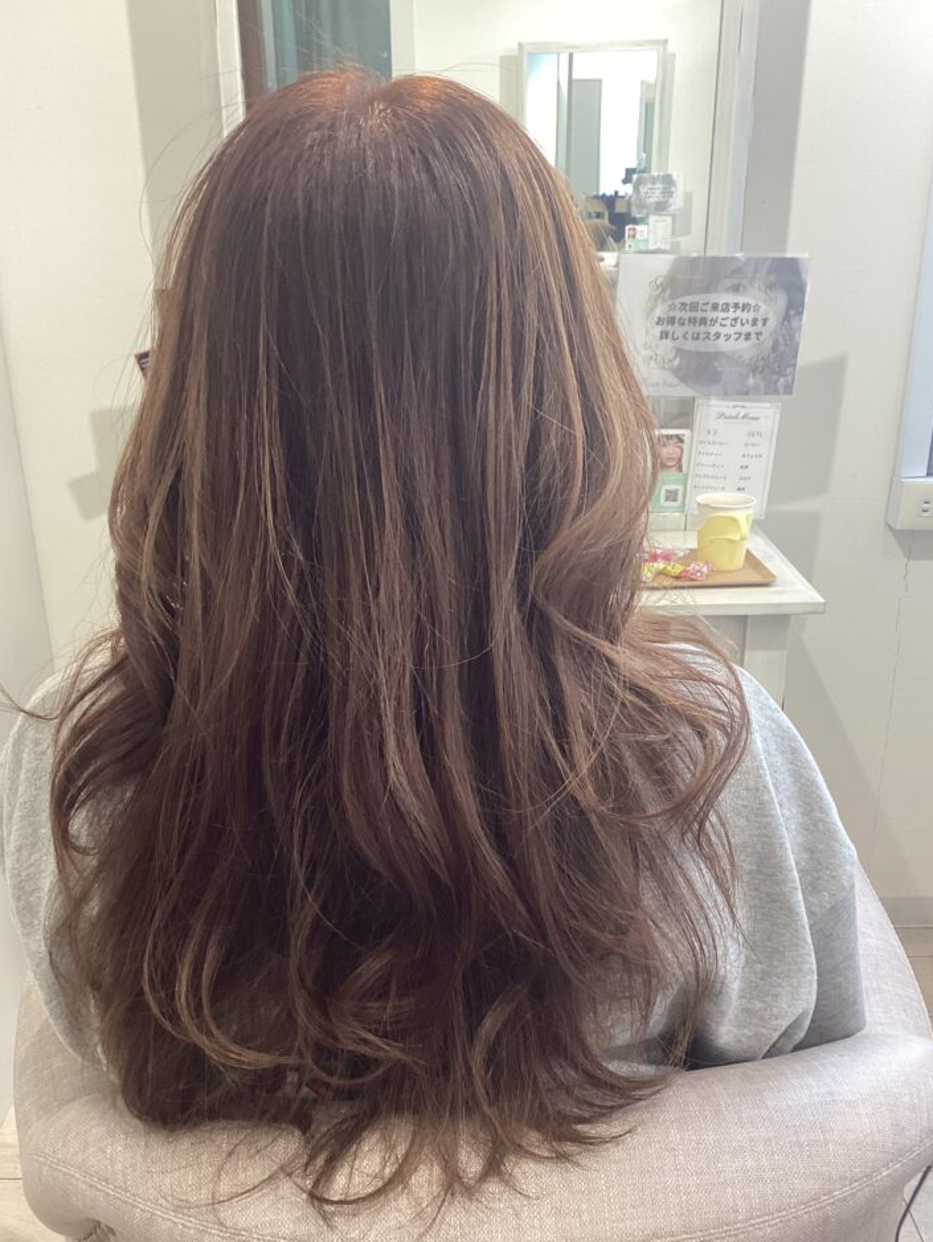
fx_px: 1185
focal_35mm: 33
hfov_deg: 43.0
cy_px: 660
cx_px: 459
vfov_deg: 55.3
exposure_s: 1/50
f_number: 2.4
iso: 64
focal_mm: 3.3
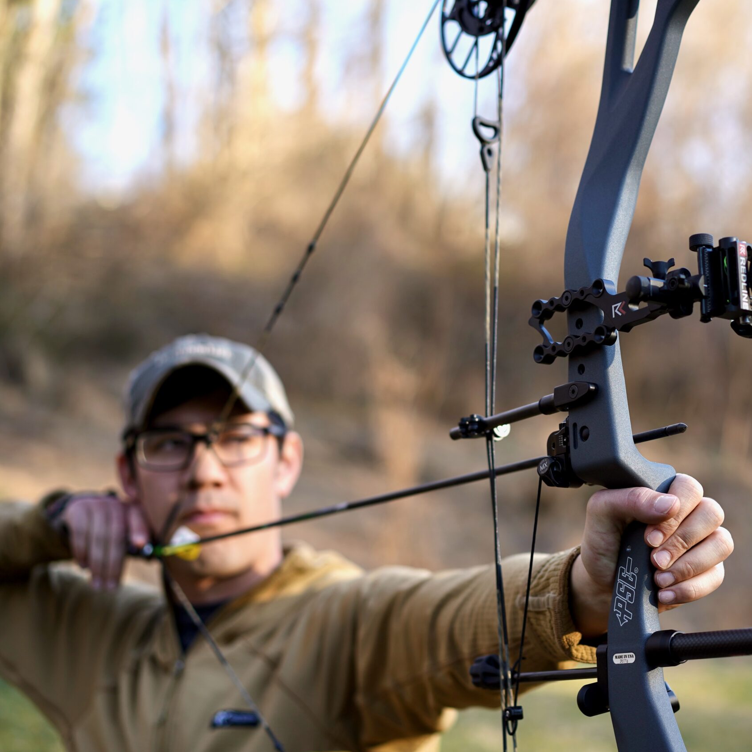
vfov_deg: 24.3
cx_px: 514
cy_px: 373
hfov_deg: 24.2
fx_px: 1745
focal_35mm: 71
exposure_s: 1/250
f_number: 2.5
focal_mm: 55
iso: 64
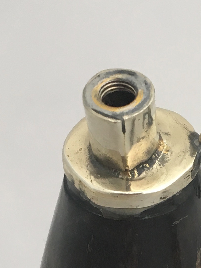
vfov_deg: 17.3
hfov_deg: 13.2
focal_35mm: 110
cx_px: 231
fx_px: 852
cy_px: 288
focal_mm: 4.15
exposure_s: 1/33
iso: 25
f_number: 2.2
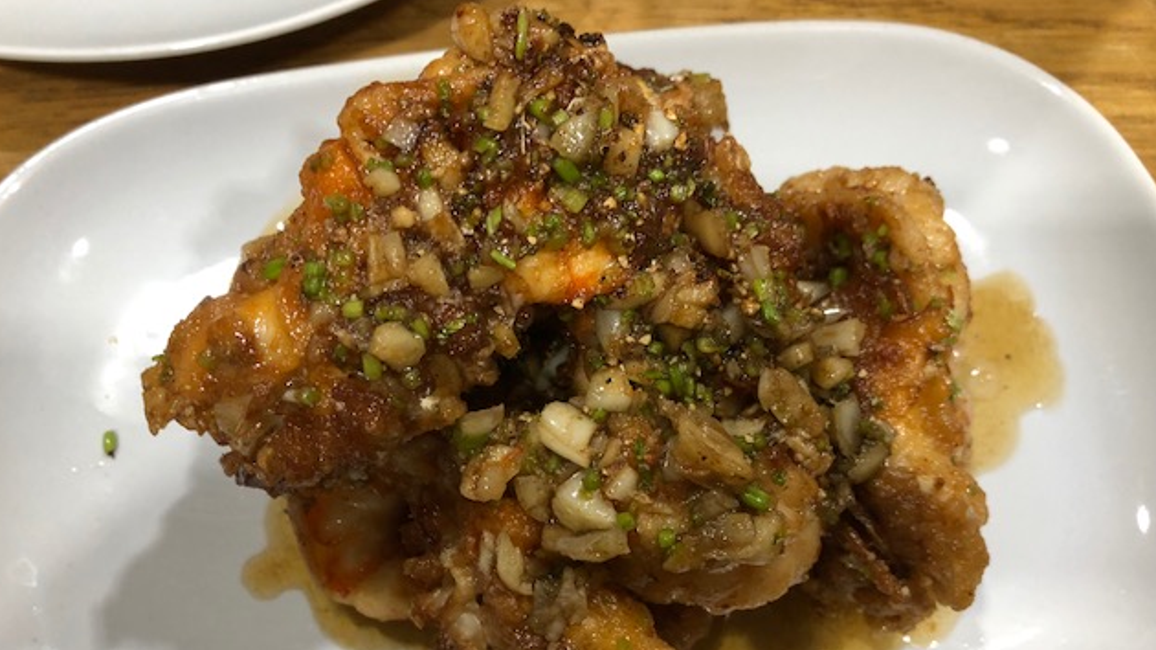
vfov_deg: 37.6
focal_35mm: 31
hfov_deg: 62.6
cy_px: 397
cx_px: 574
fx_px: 950
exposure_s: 1/17
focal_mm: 3.99
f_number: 1.8
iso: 64
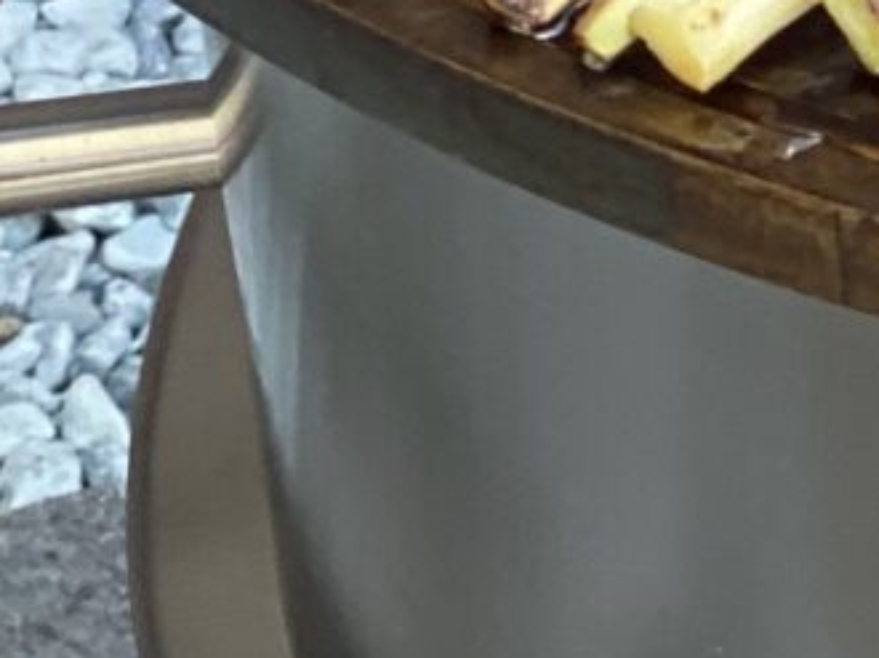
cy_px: -802
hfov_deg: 5.8
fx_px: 8196
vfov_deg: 4.5
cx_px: 2384
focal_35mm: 323
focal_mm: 6
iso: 40
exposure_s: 1/122
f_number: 2
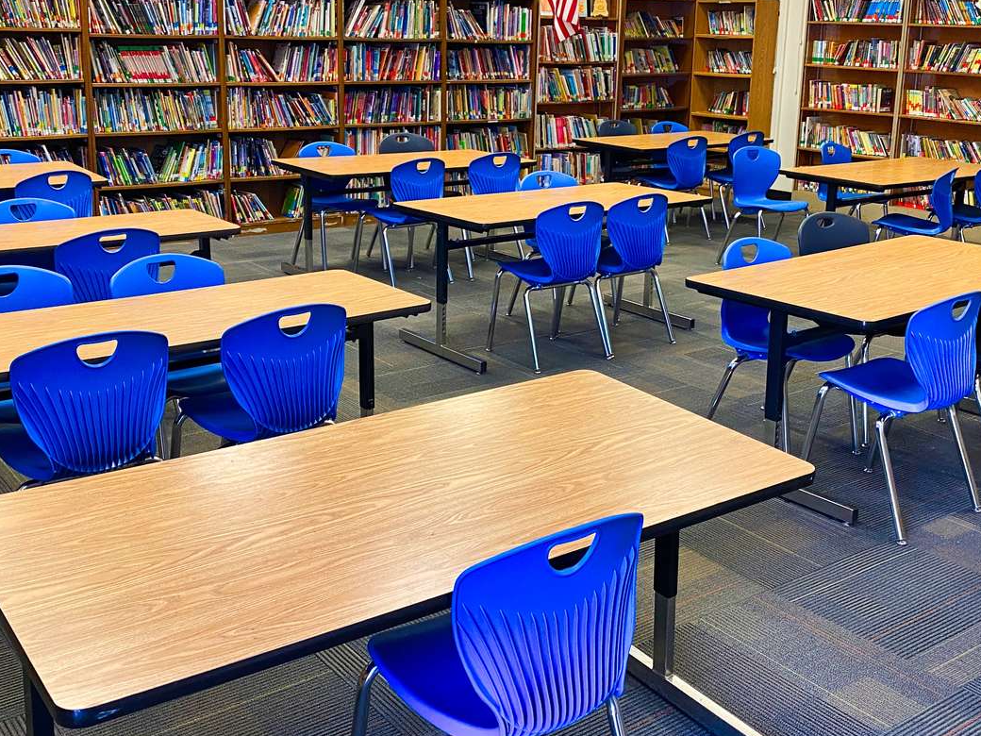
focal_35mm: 40
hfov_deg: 46.8
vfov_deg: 35.8
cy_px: 285
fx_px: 1134
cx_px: 525
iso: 125
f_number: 1.8
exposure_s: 1/60
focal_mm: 4.25
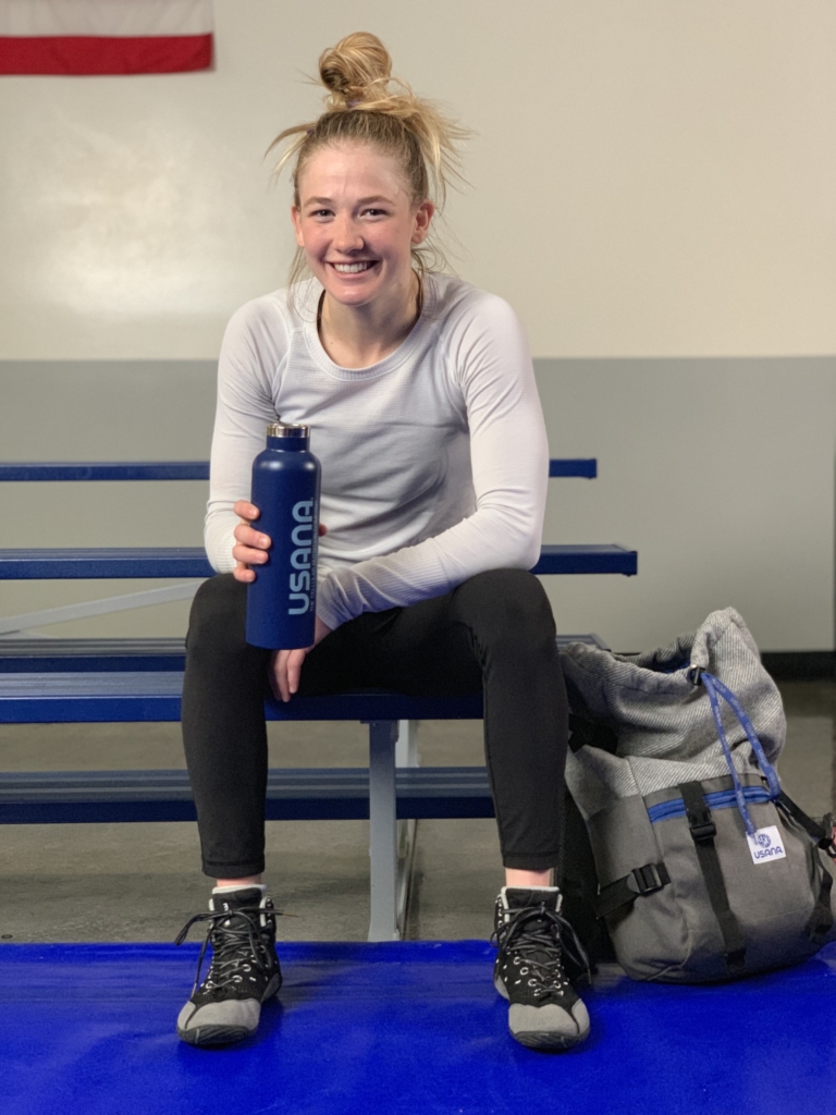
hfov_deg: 28.0
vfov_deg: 36.8
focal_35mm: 52
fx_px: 1674
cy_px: 558
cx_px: 418
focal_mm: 6
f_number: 2.4
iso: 250
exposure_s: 1/60
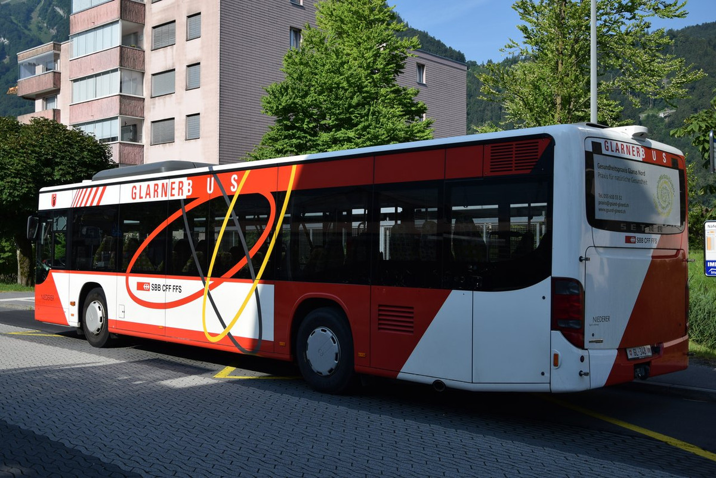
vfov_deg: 34.2
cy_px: 239
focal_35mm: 39
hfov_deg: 49.6
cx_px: 358
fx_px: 776
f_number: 6.3
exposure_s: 1/500
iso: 100
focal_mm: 26
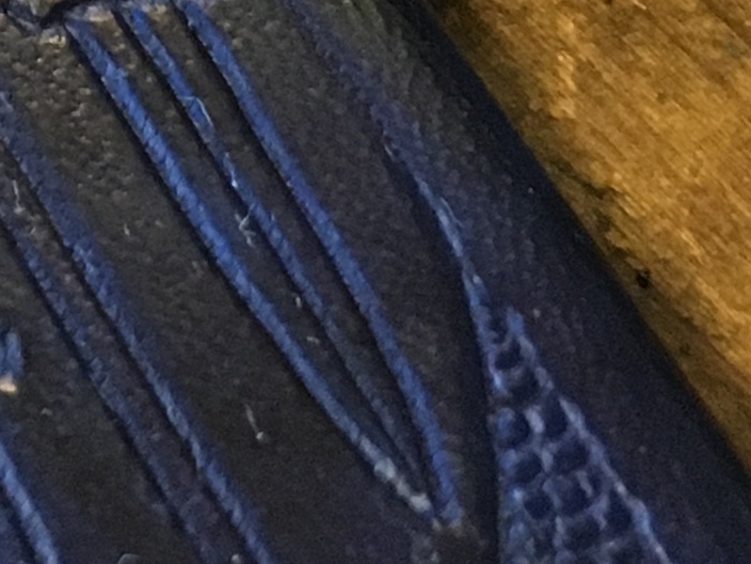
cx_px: -493
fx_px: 3601
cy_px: -360
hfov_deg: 11.3
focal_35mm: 166
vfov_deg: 8.7
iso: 200
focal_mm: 4.15
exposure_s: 1/20
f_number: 2.2
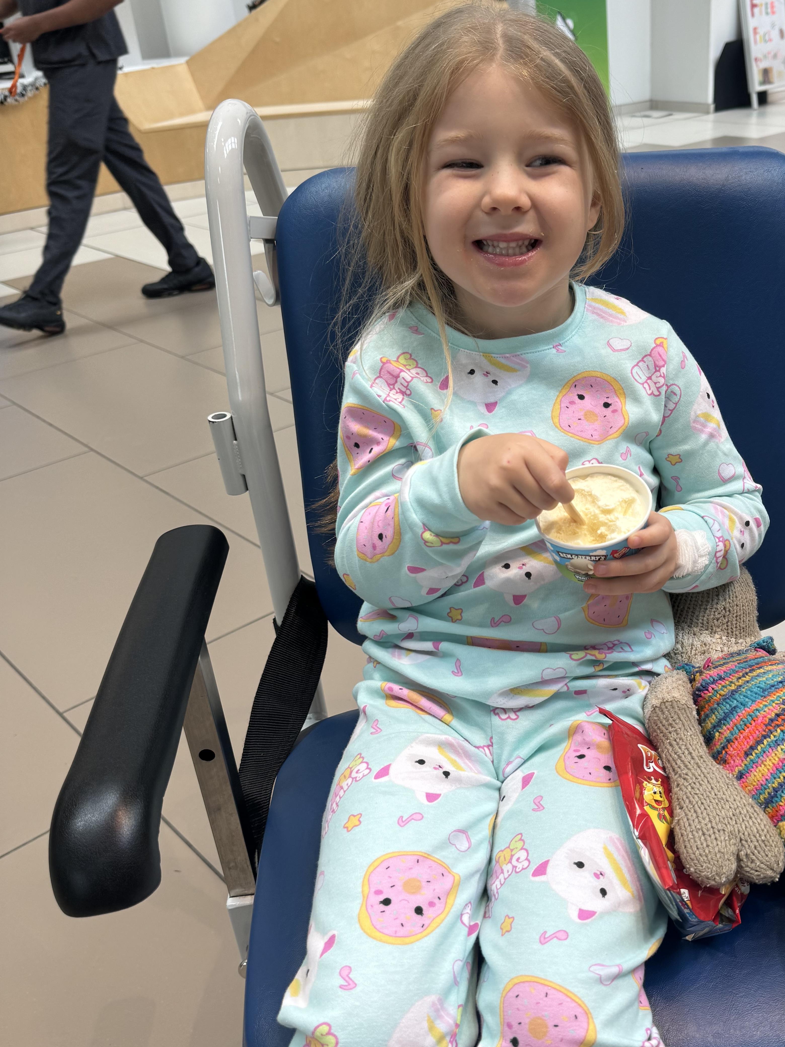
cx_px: 539
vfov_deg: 55.3
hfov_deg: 42.2
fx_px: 998
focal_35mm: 33
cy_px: 540
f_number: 1.78
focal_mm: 6.76
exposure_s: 1/100
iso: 80
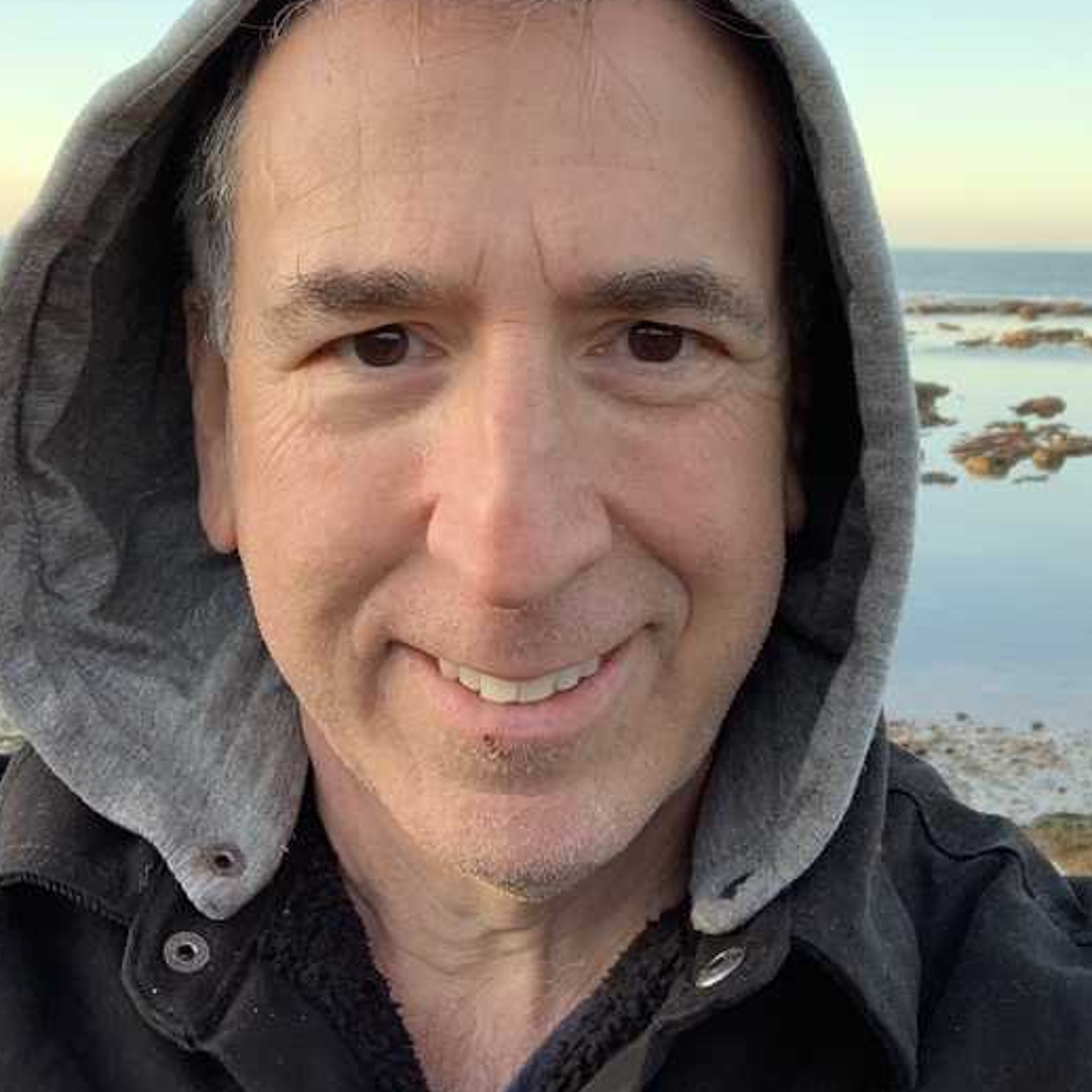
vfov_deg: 32.8
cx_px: 523
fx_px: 1820
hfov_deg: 33.4
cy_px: 294
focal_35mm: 51
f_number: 2.2
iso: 40
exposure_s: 1/121
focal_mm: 2.87
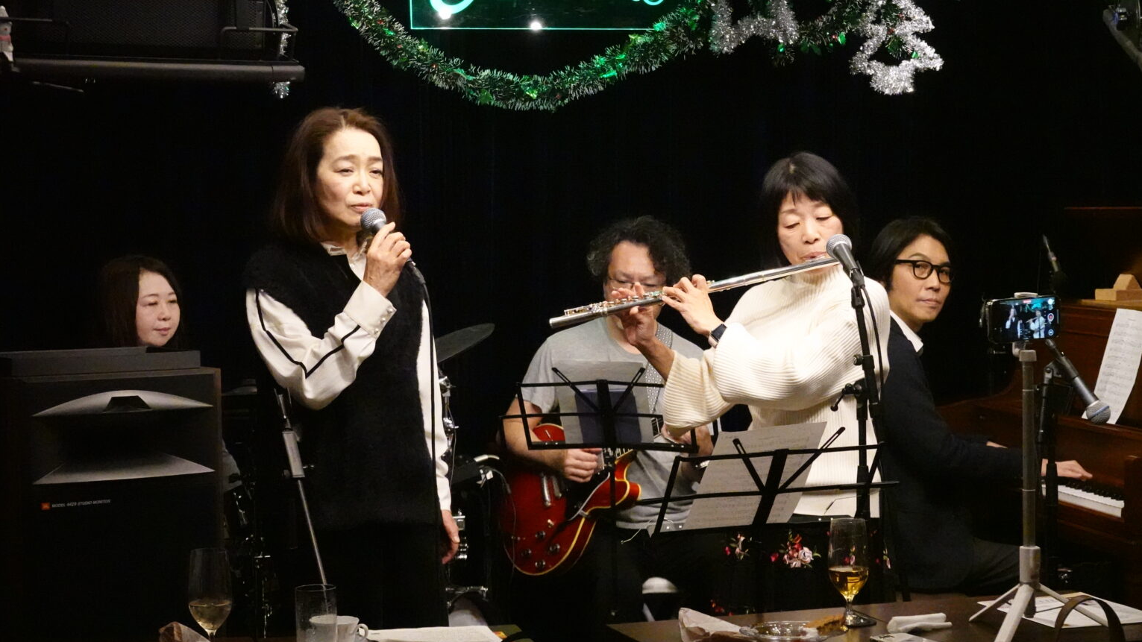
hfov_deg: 25.6
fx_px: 2513
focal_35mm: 83
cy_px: 292
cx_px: 571
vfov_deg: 14.6
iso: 6400
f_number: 4
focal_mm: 29.1
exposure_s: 1/400
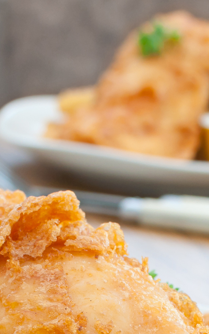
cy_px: 325
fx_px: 1500
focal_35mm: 165
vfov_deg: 12.6
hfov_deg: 8.0
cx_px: 54
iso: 640
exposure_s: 1/80
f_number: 5.6
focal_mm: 35
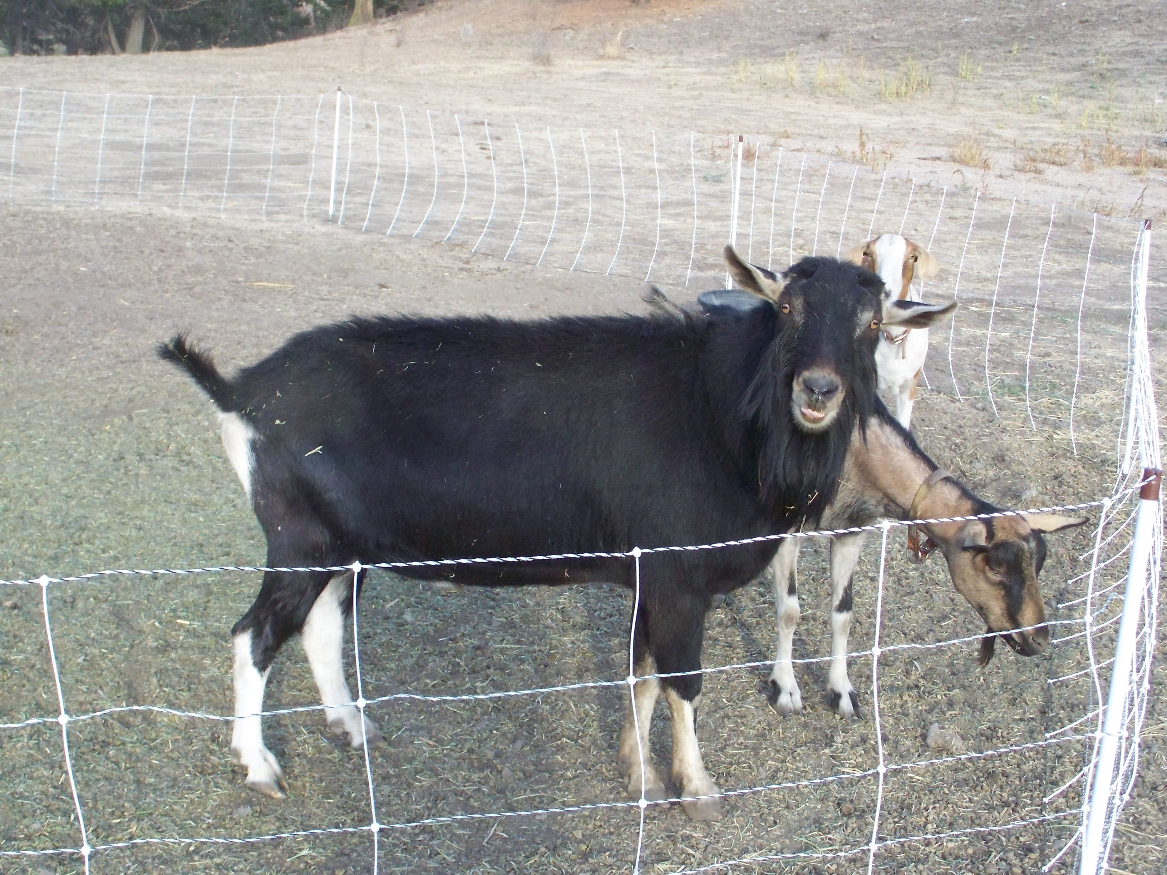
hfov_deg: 37.5
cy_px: 438
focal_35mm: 51
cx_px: 584
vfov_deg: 28.6
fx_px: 1719
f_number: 4.5
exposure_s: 1/500
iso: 400
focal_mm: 10.7
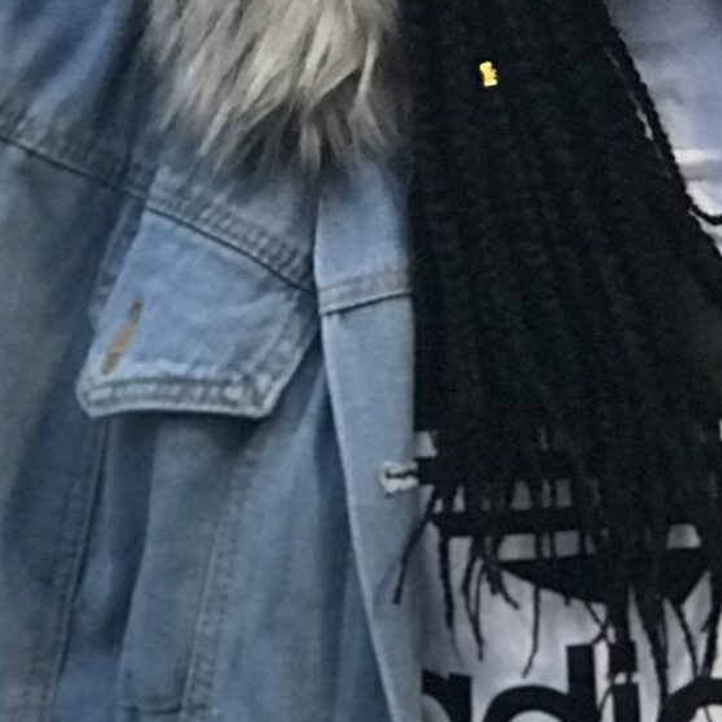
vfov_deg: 7.5
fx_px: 5498
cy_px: 237
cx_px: 572
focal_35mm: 233
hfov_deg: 7.5
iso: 800
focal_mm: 6.6
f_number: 2.8
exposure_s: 1/60
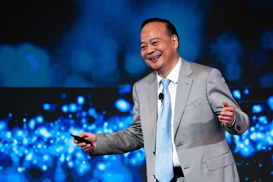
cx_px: 136
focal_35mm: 571
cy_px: 91
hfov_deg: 3.6
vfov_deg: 2.4
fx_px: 4330
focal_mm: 571
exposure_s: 1/400
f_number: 6.3
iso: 2500
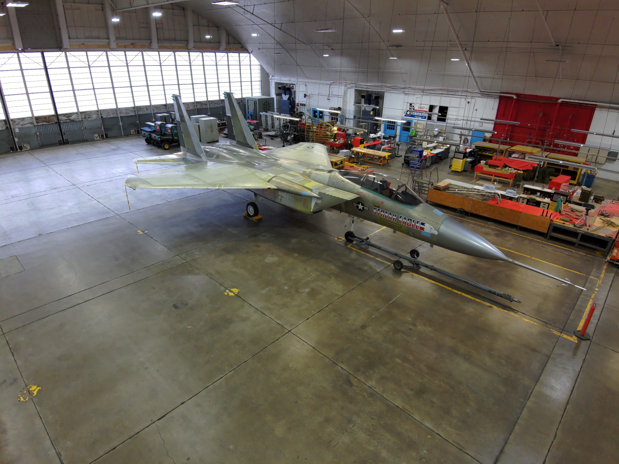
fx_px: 375
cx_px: 310
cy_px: 232
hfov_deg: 79.0
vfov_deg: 63.4
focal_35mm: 21
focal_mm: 3.7
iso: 400
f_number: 2.8
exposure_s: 1/60
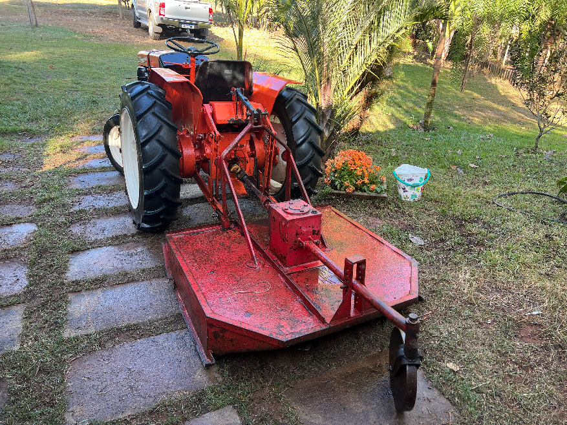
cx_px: 284
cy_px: 212
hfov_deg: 67.3
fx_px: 426
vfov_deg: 53.1
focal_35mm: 26
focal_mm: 5.7
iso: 50
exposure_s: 1/167
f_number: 1.5
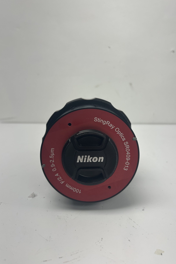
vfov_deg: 65.5
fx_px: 205
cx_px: 90
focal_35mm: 28
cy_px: 131
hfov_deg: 46.4
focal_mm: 5.7
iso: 40
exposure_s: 1/248
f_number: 1.5
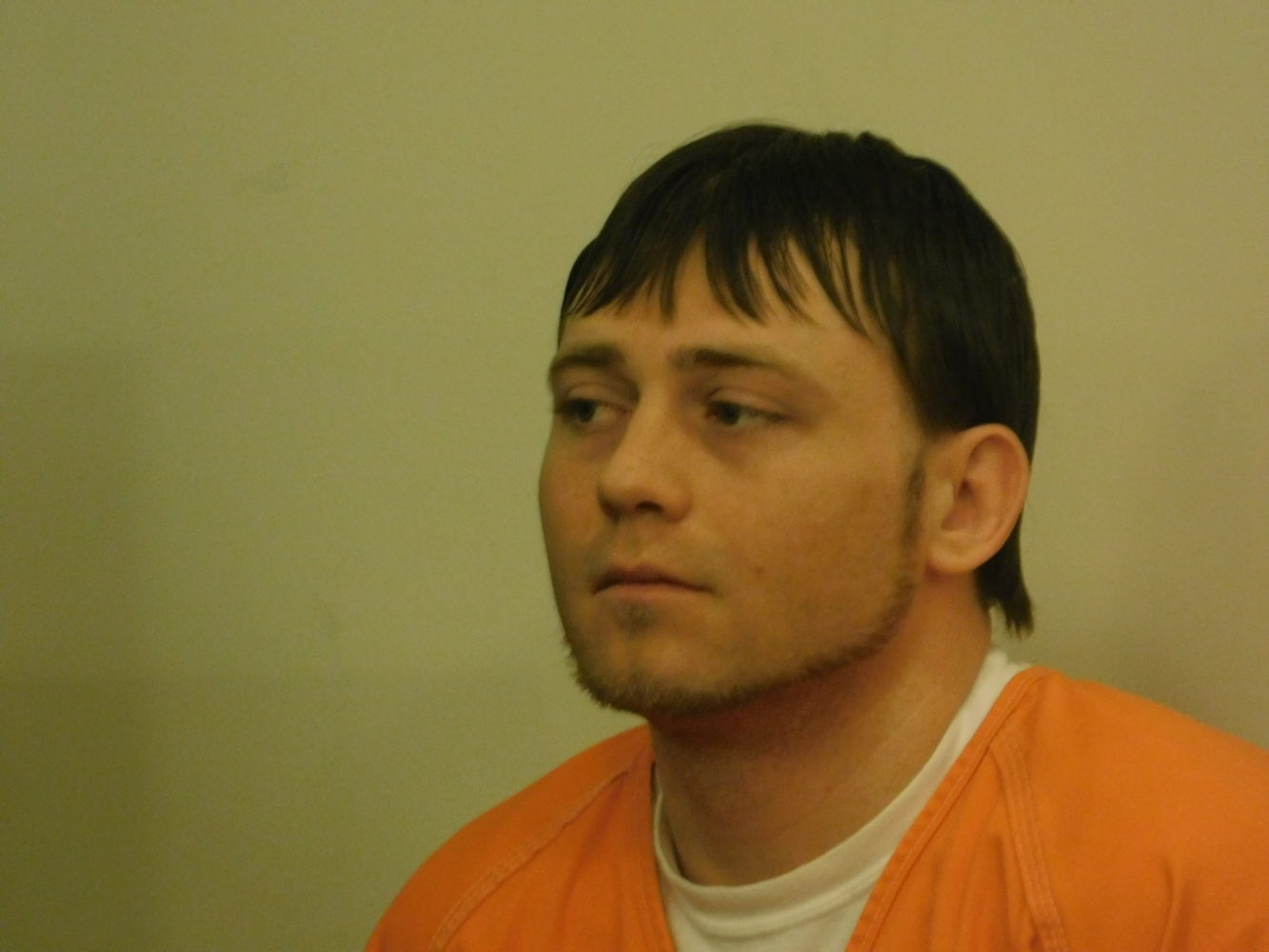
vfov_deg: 2.3
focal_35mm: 645
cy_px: 476
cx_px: 634
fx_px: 23647
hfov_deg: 3.1
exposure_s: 1/20
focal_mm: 114.5
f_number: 6.1
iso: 800
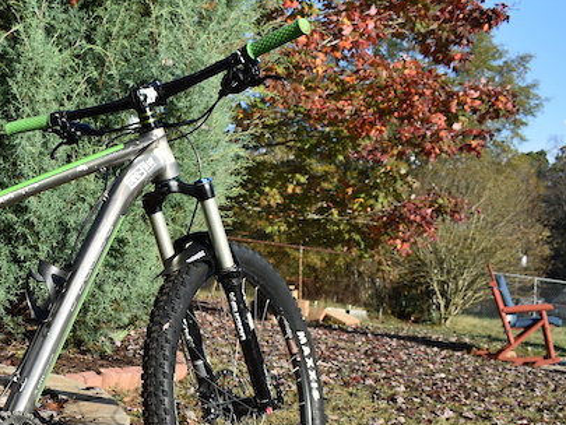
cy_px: 333
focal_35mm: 57
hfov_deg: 31.8
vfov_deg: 25.3
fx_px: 932
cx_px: 34
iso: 125
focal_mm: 20
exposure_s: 1/250
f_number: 8
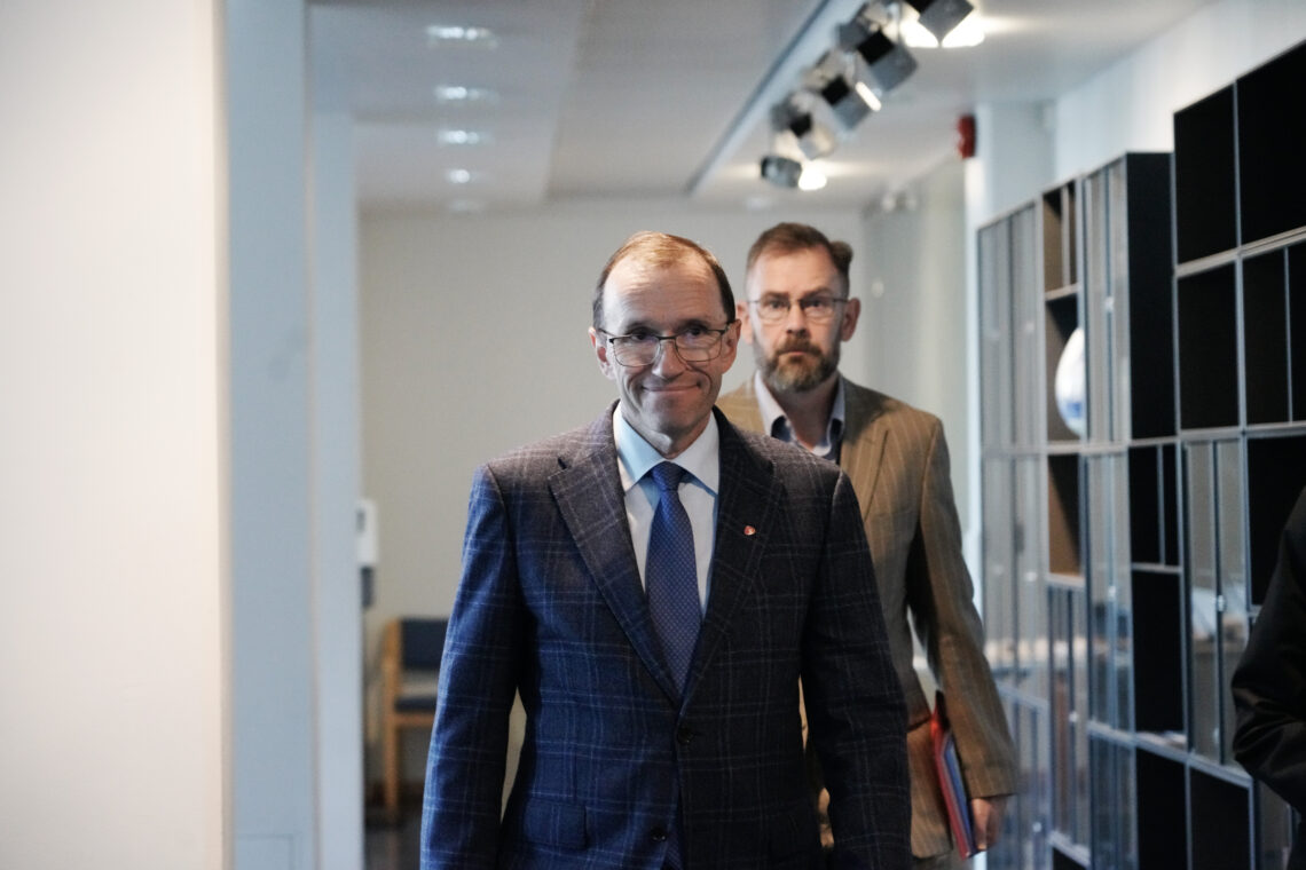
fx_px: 3809
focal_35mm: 105
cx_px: 653
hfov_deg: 19.5
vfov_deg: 13.0
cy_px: 435
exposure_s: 1/200
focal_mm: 105
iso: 10000
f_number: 4.5
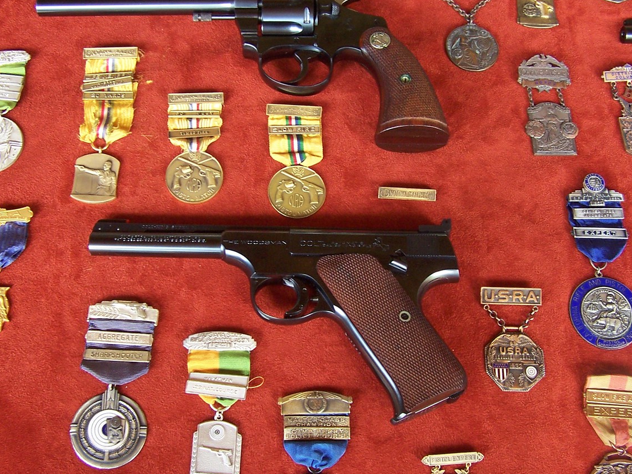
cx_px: 317
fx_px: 858
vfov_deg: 30.9
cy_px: 237
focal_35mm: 47
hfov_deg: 40.4
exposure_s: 1/30
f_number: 2.8
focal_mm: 6.3
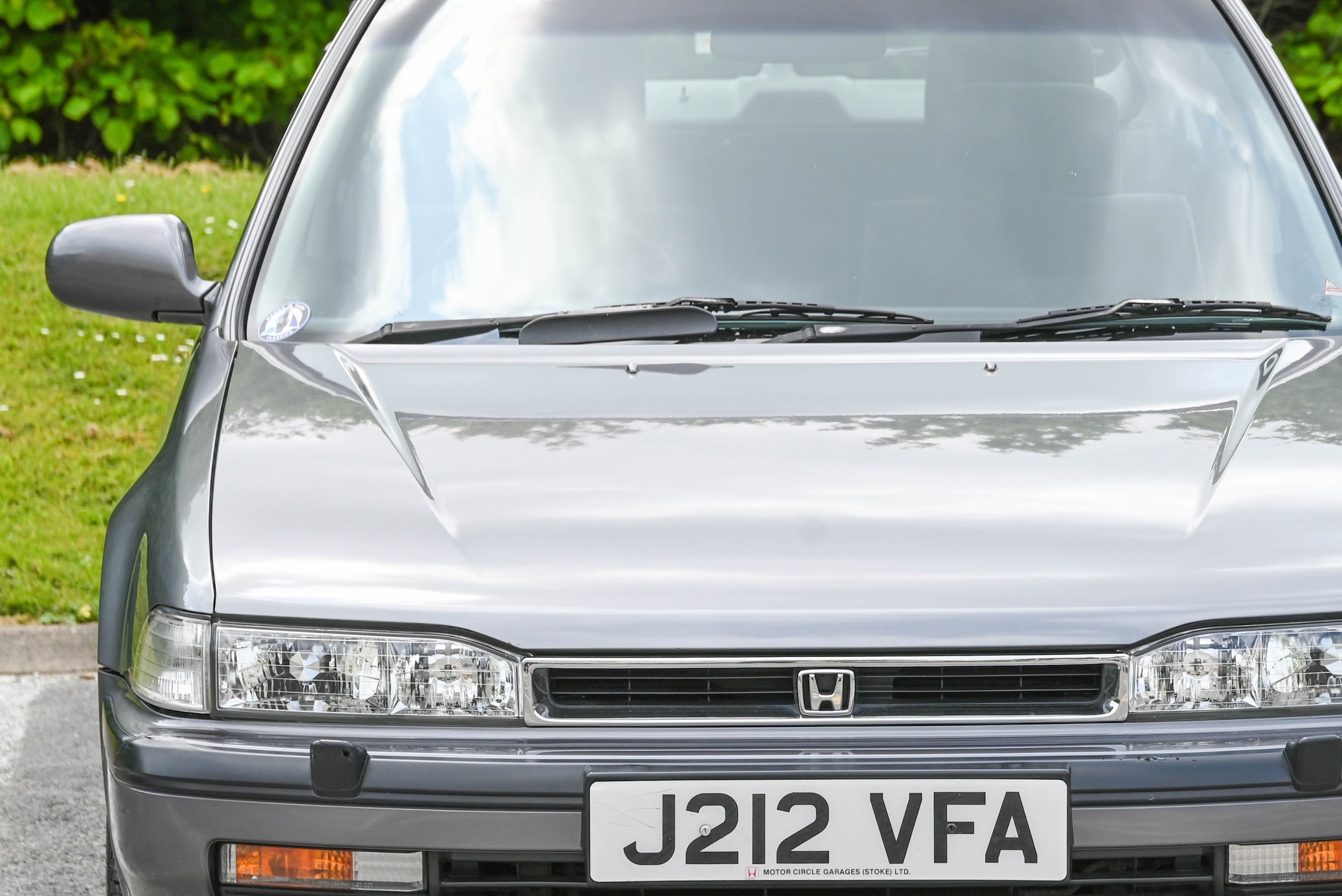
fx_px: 6600
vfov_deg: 7.8
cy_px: 448
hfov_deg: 11.6
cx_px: 825
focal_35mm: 177
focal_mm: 105
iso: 200
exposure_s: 1/320
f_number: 8
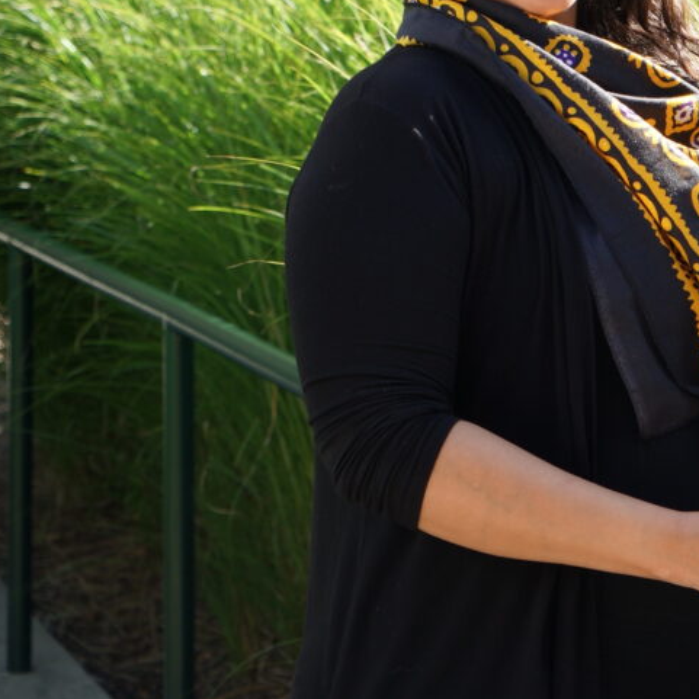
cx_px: 772
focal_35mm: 124
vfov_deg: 13.9
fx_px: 2833
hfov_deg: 13.8
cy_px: 73
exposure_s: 1/200
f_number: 4
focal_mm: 39
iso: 100
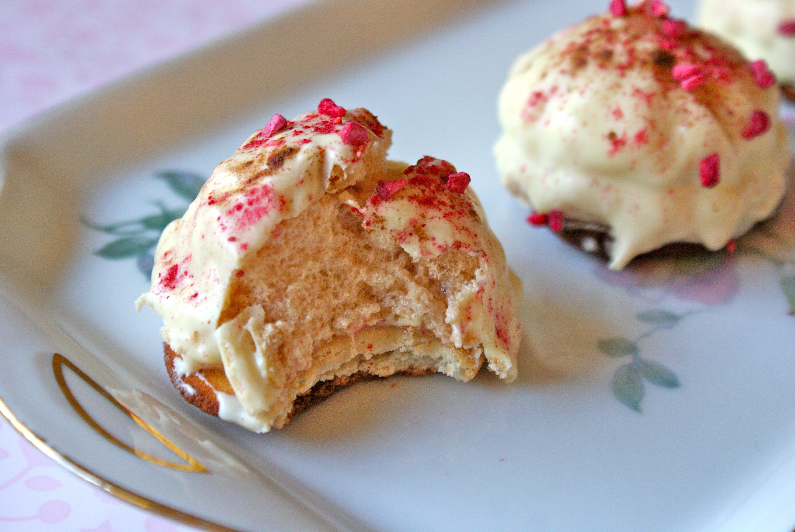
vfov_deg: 18.2
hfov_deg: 27.0
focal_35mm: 75
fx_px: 1658
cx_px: 398
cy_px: 266
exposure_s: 1/60
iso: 400
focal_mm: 50
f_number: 5.6
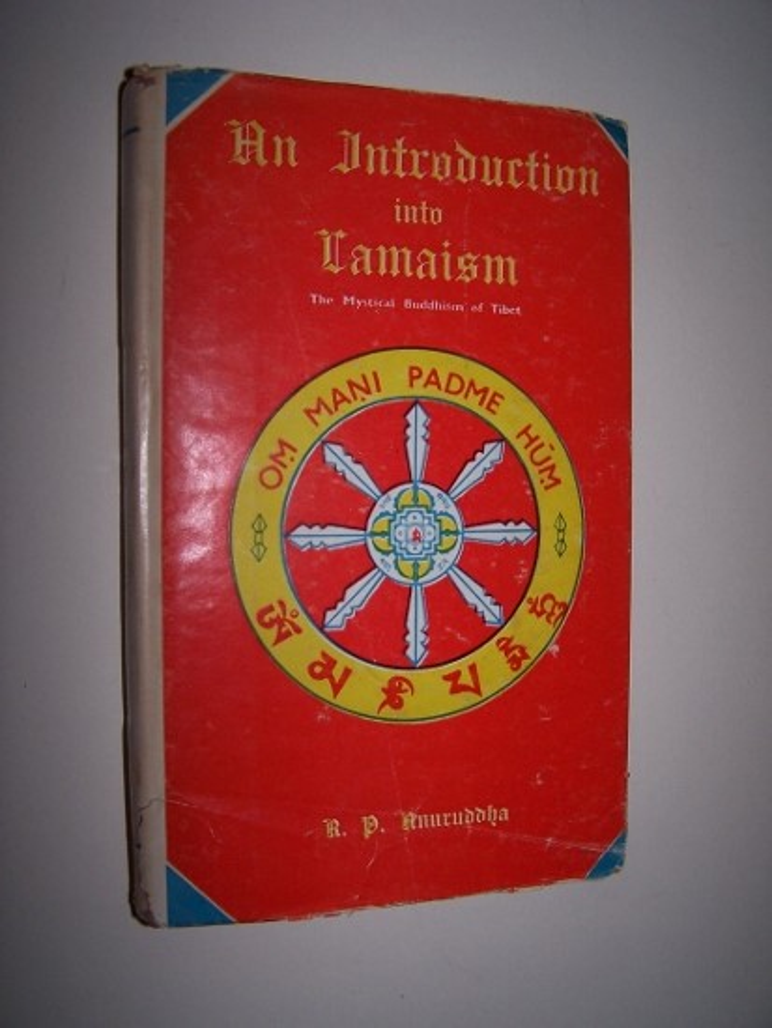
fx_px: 1129
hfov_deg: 37.7
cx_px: 386
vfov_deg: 49.0
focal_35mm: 38
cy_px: 514
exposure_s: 1/60
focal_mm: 6.3
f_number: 2.8
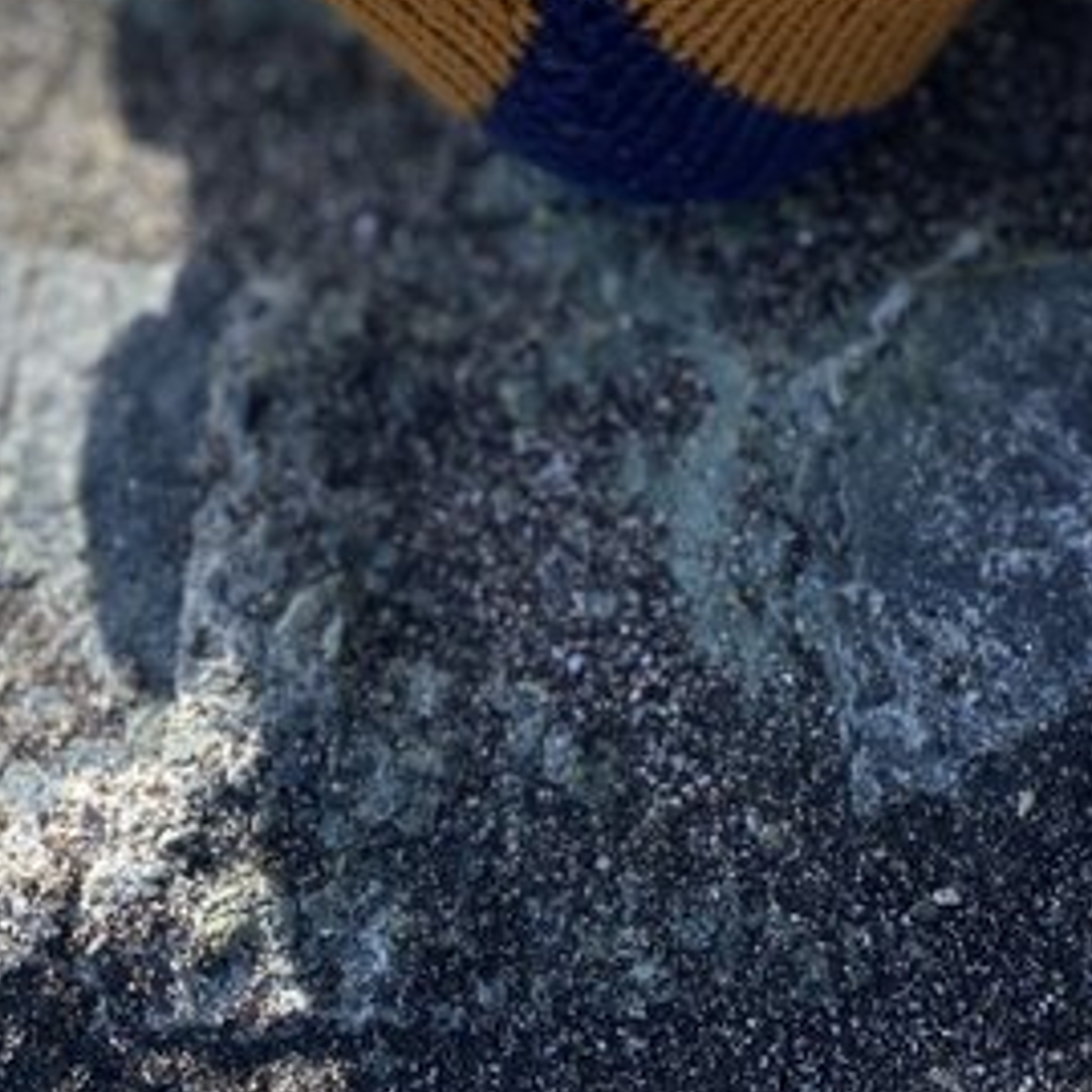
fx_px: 2605
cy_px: -408
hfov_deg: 23.5
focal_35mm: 73
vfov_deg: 21.0
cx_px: 325
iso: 32
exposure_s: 1/1754
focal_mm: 4.25
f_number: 1.8
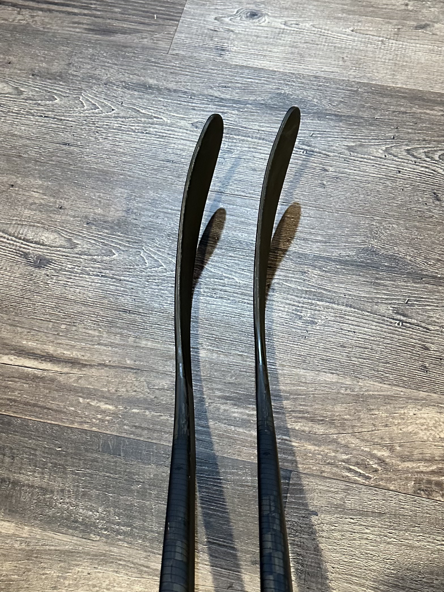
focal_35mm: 24
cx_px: 222
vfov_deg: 71.6
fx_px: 410
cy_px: 296
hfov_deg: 56.8
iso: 800
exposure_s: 1/60
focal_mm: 6.86
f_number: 1.78
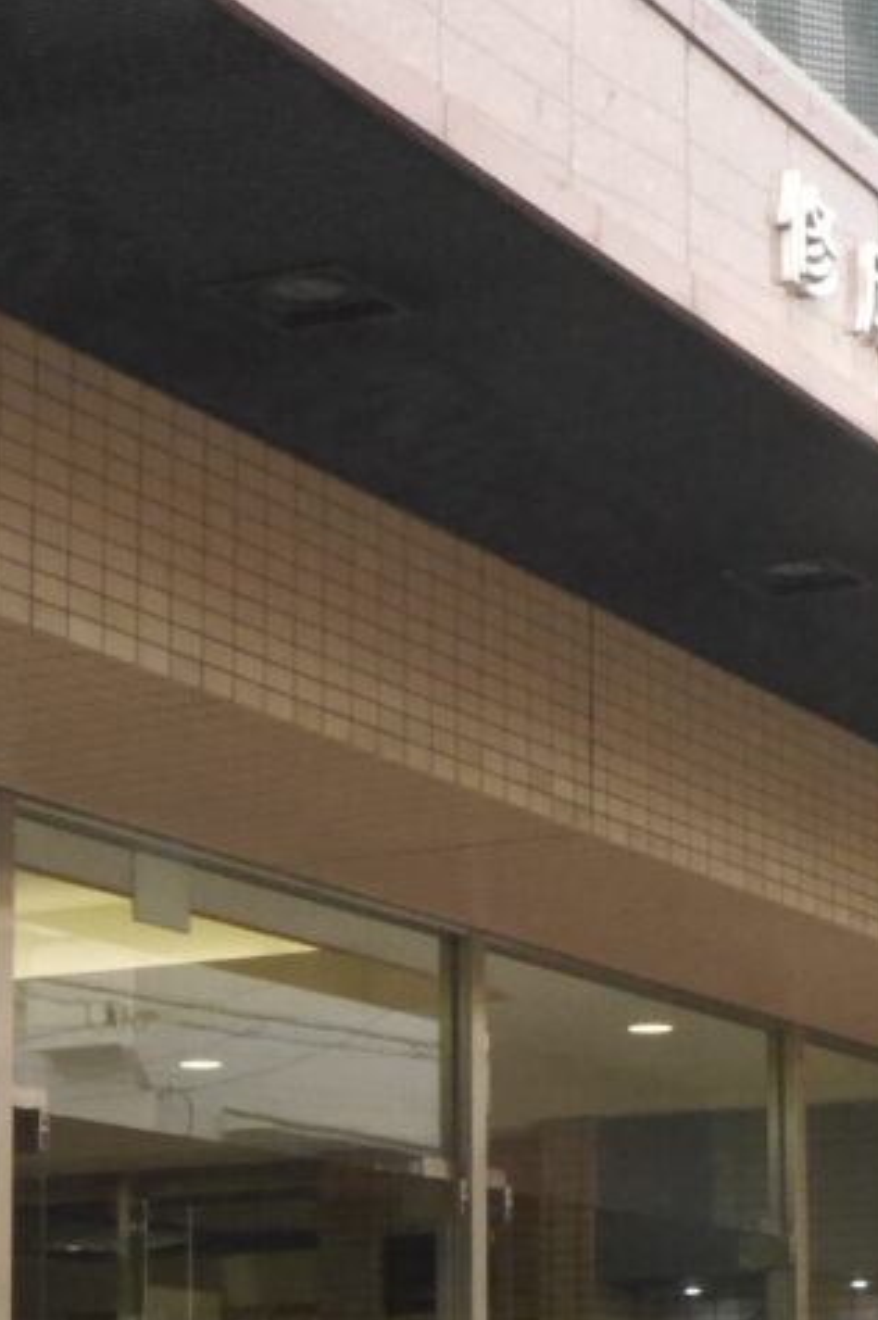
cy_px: 1148
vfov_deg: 19.9
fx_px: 3700
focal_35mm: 101
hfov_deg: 13.4
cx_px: 828
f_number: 3.6
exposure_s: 1/60
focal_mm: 15
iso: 2000
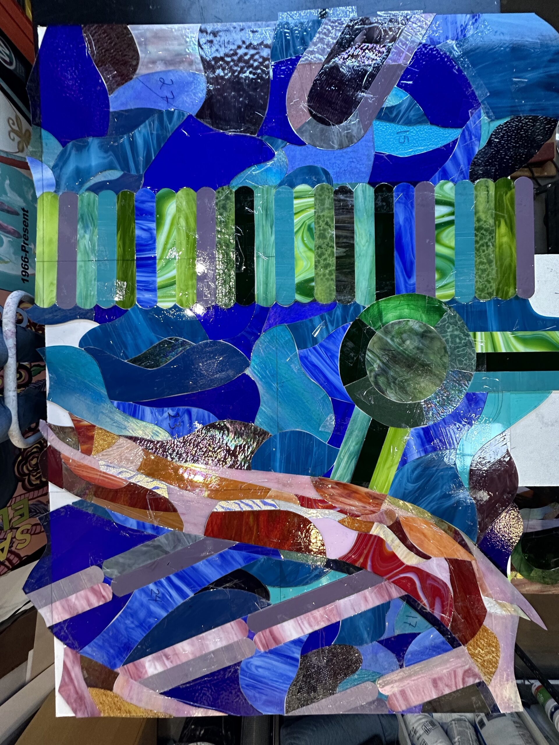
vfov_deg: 102.1
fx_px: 301
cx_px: 280
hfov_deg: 85.7
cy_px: 372
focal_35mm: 14
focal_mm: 2.22
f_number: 2.2
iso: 250
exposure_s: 1/60
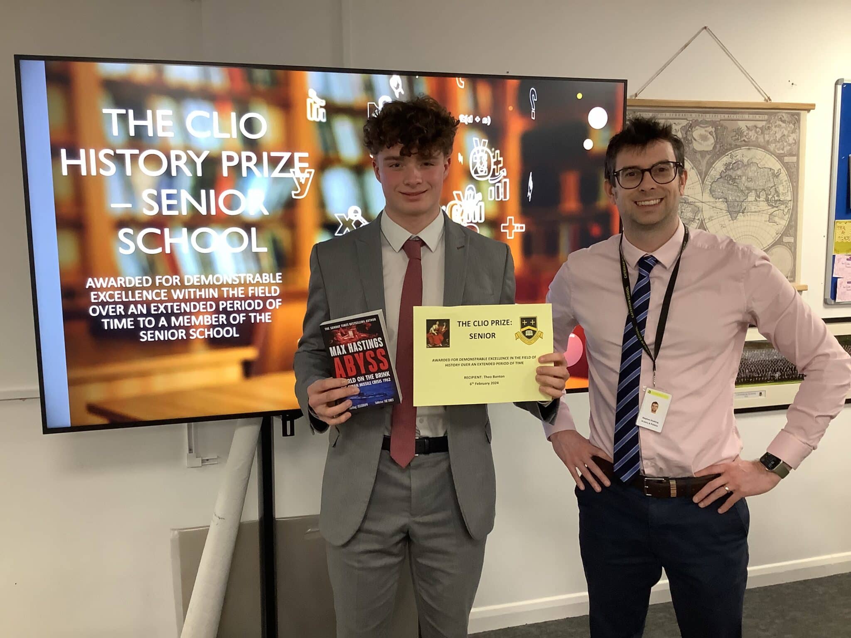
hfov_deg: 58.4
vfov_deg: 45.4
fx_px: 762
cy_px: 319
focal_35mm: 31
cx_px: 426
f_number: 2.4
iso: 200
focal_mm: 3.3
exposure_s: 1/50
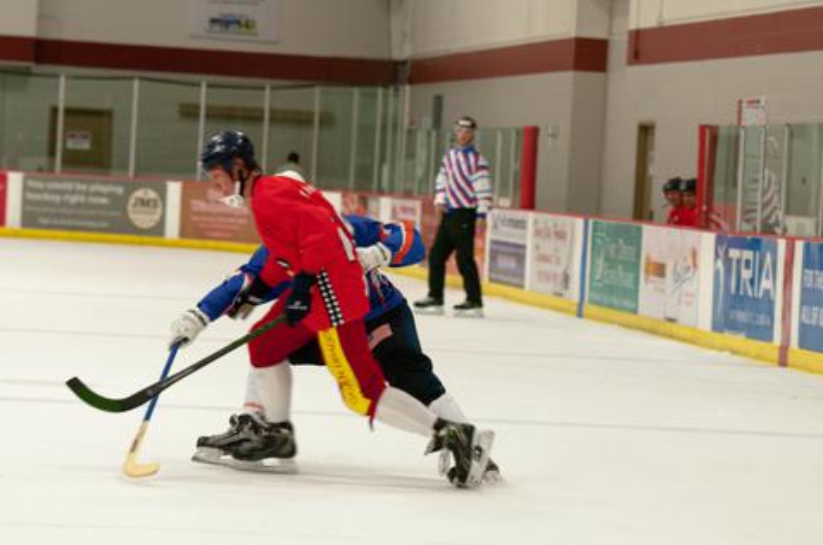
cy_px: 275
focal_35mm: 173
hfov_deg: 11.9
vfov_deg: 7.9
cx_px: 361
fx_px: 3947
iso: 400
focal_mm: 100
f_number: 3.2
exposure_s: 1/200
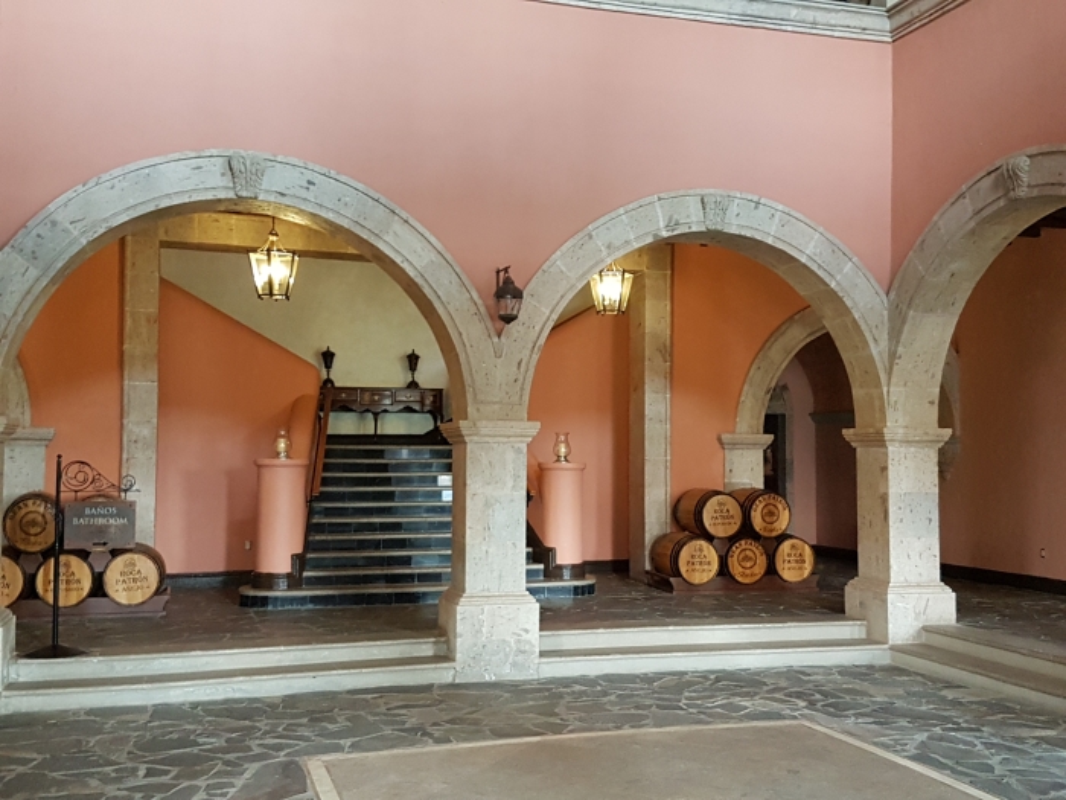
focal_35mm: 26
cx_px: 533
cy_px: 400
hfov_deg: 67.3
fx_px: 801
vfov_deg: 53.1
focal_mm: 4.2
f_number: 1.7
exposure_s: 1/24
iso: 250
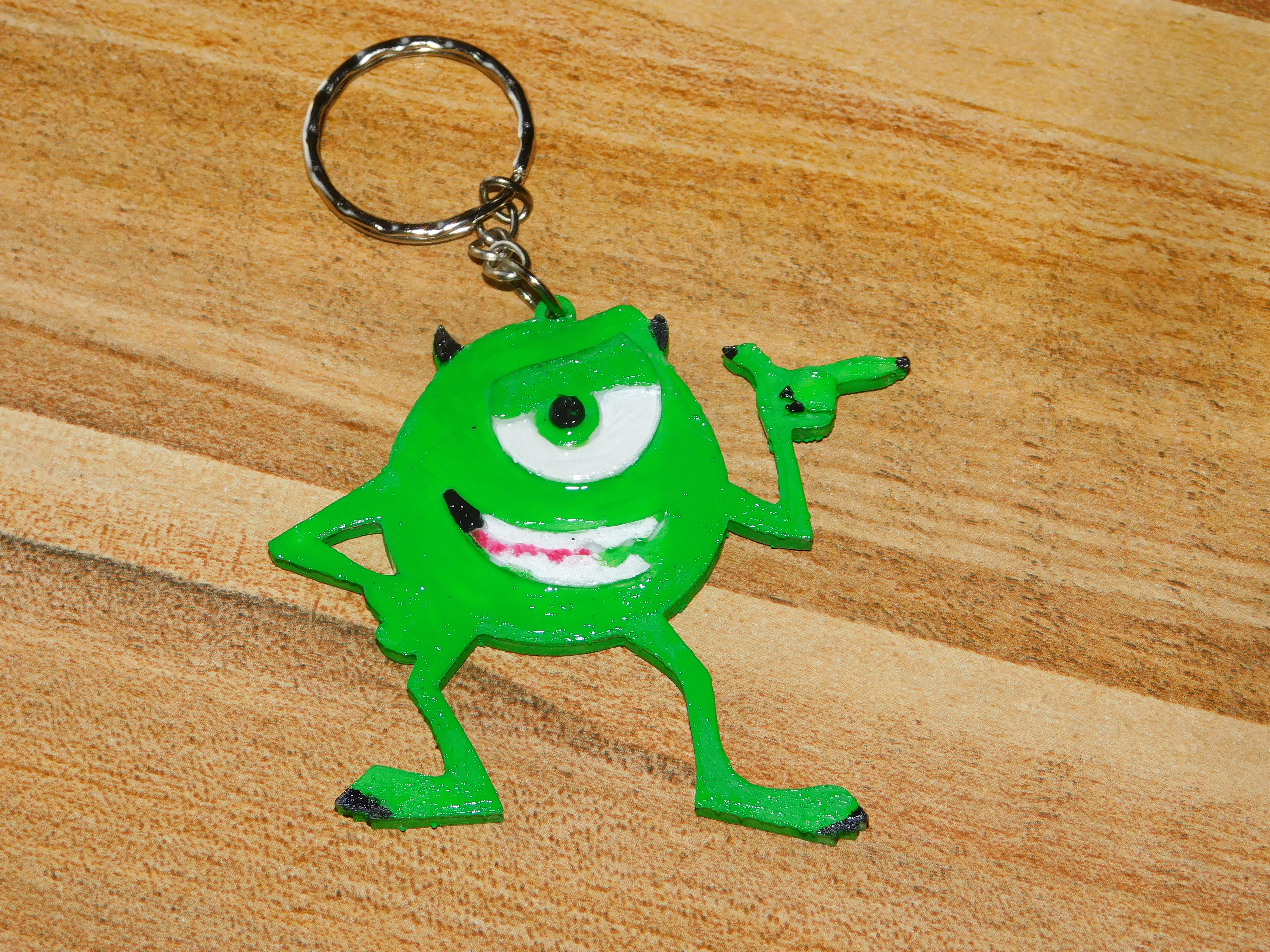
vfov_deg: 12.9
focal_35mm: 115
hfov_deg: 17.1
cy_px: 476
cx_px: 635
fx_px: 4219
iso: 200
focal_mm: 20.3
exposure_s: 1/60
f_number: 4.8
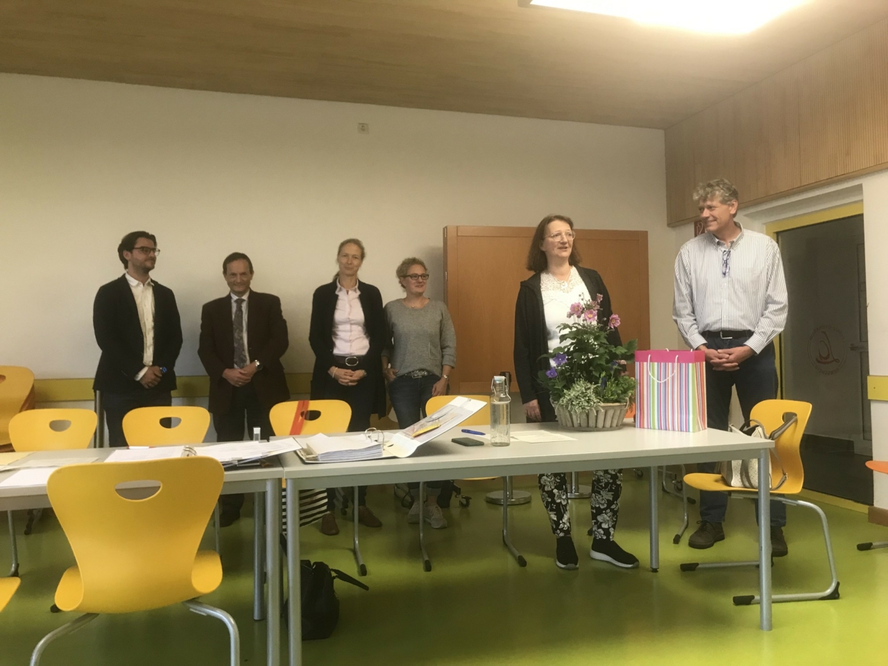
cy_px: 333
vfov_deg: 49.7
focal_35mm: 28
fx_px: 718
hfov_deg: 63.4
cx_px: 444
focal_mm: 3.99
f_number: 1.8
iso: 40
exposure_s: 1/33
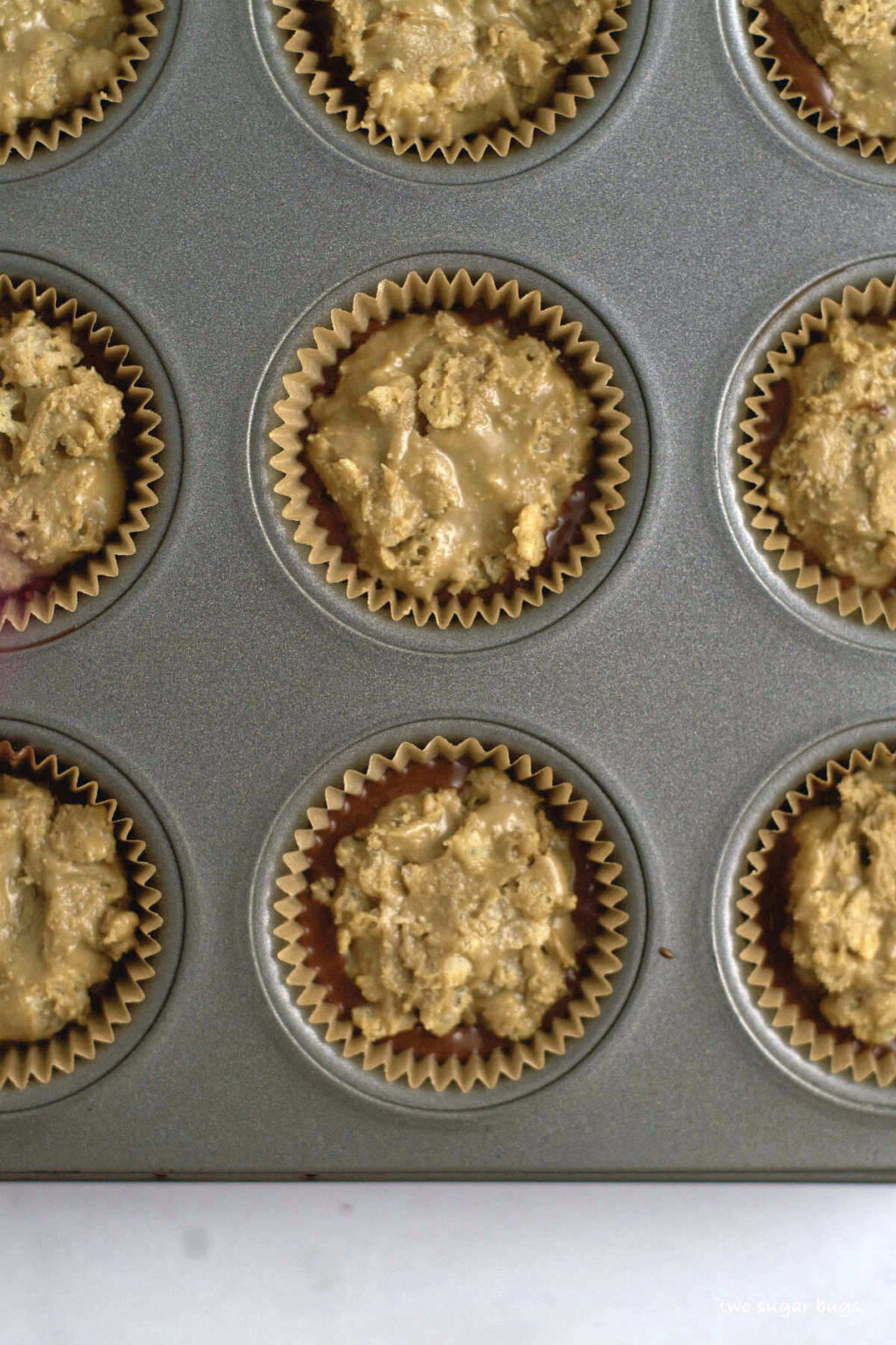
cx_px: 448
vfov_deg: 27.0
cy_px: 672
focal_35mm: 75
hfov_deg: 18.2
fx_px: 2800
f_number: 2.8
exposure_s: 1/125
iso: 100
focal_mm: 50
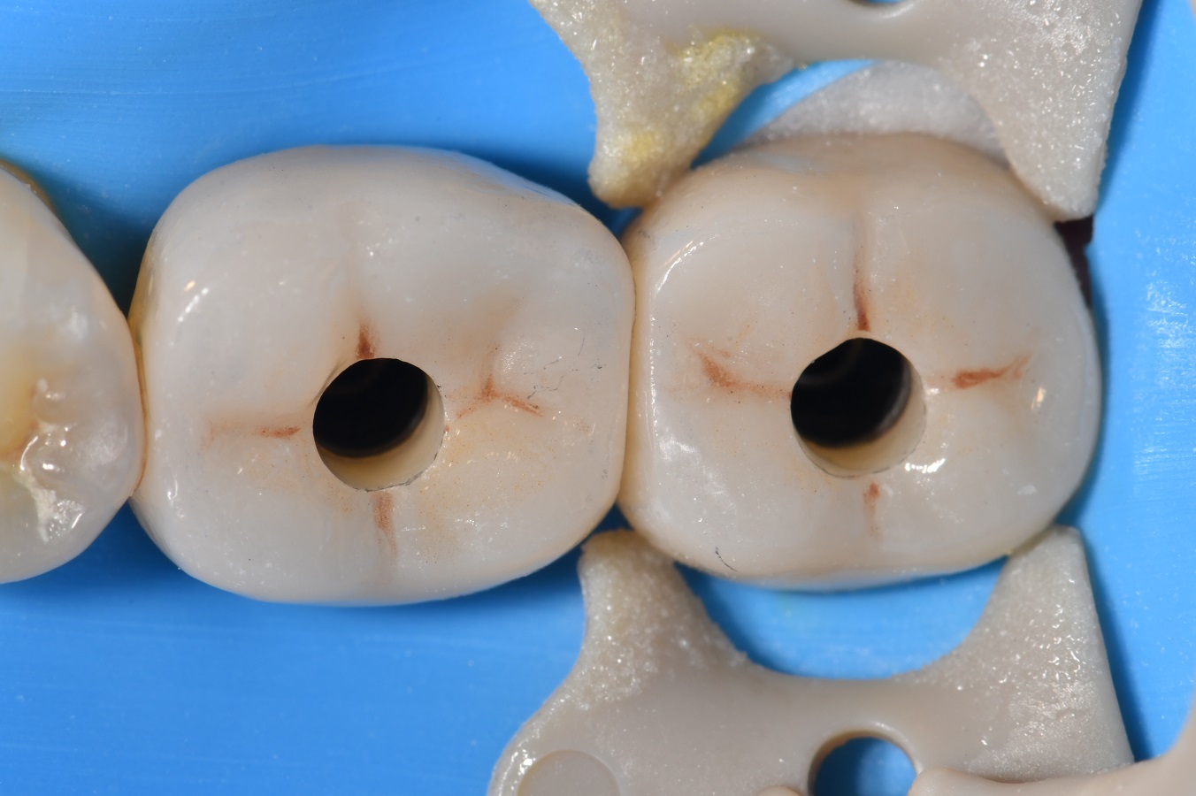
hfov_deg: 13.1
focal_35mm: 157
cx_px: 598
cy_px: 398
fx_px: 5213
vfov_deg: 8.7
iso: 200
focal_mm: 105
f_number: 32
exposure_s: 1/160
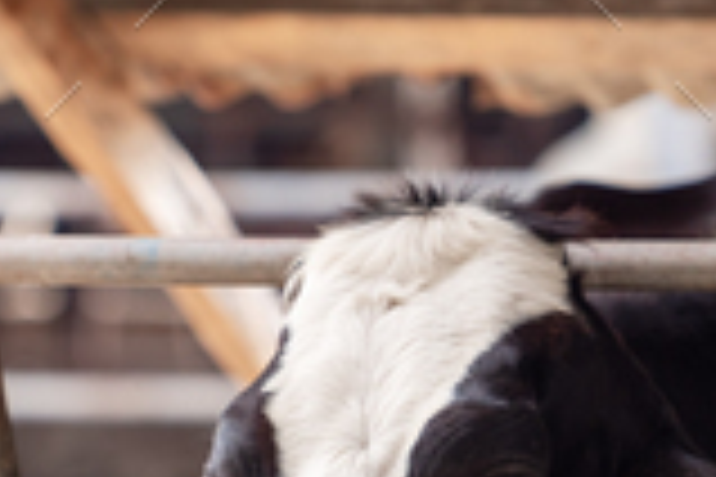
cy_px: 670
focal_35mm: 557
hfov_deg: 3.7
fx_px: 11077
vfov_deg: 2.5
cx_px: 356
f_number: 2.8
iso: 200
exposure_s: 1/320
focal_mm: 150
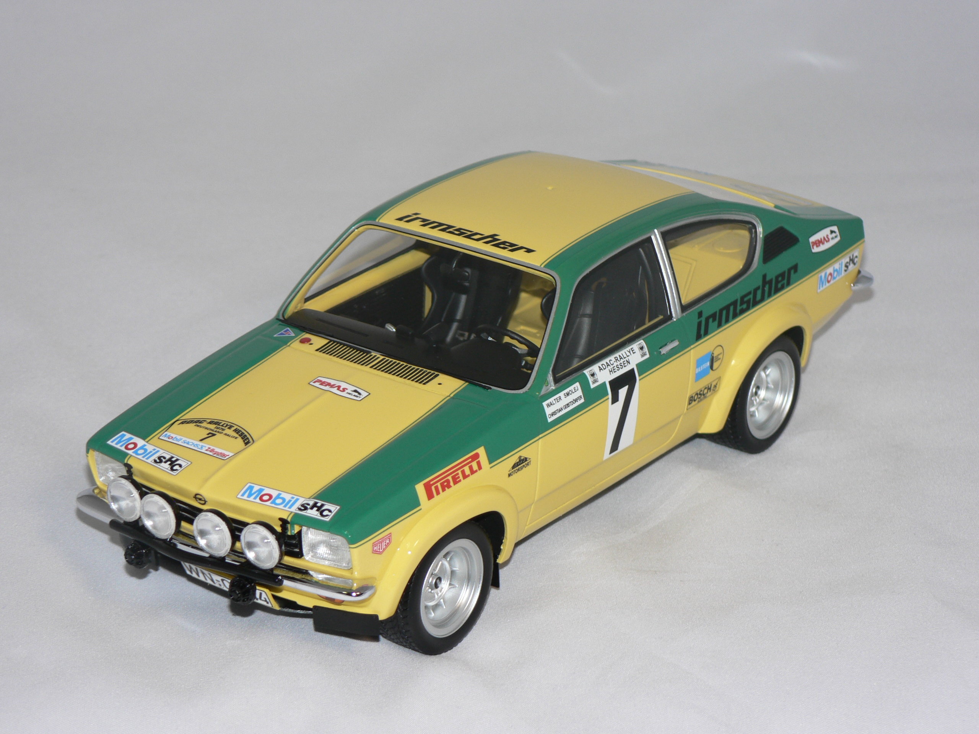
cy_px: 367
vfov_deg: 13.6
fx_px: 3083
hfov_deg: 18.0
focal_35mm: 109
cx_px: 490
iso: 80
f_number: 3.2
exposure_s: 1/60
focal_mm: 18.2
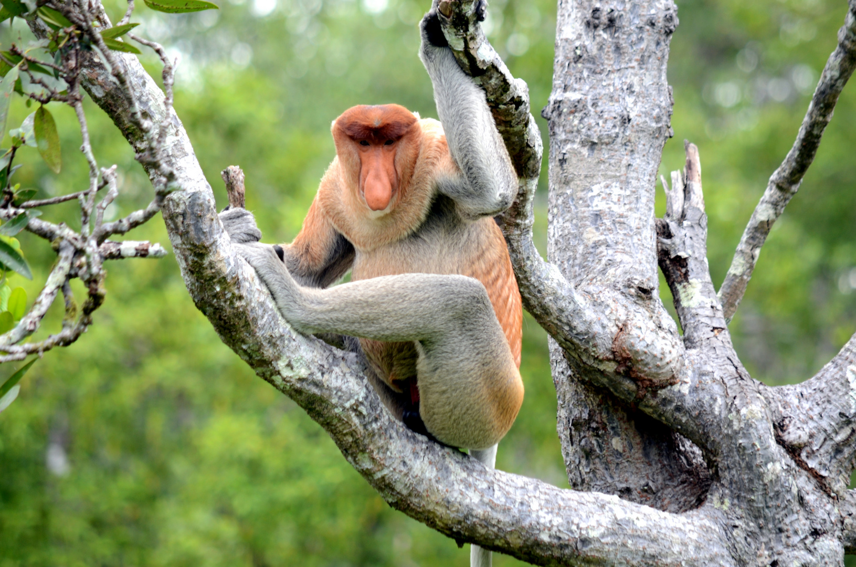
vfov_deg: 3.0
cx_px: 428
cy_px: 284
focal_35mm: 450
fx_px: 10677
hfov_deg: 4.6
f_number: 7.1
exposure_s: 1/60
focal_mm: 300
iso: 200
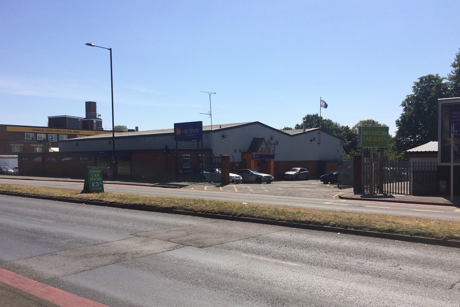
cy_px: 172
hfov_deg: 60.3
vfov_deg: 42.3
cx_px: 227
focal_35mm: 31
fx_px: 396
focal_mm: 4.15
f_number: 2.2
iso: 32
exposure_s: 1/2933
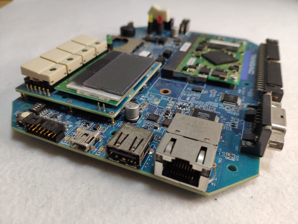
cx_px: 149
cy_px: 112
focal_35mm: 21
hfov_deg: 79.0
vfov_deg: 63.4
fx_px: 181
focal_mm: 4.22
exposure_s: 1/100
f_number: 1.8
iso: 272
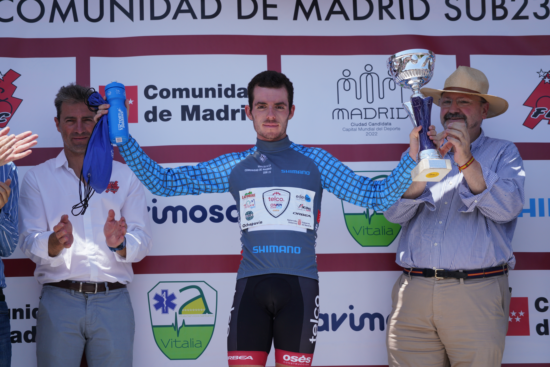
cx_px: 275
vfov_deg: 7.4
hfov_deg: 11.1
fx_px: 2827
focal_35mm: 185
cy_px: 184
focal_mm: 185
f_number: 4
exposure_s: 1/1000
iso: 160
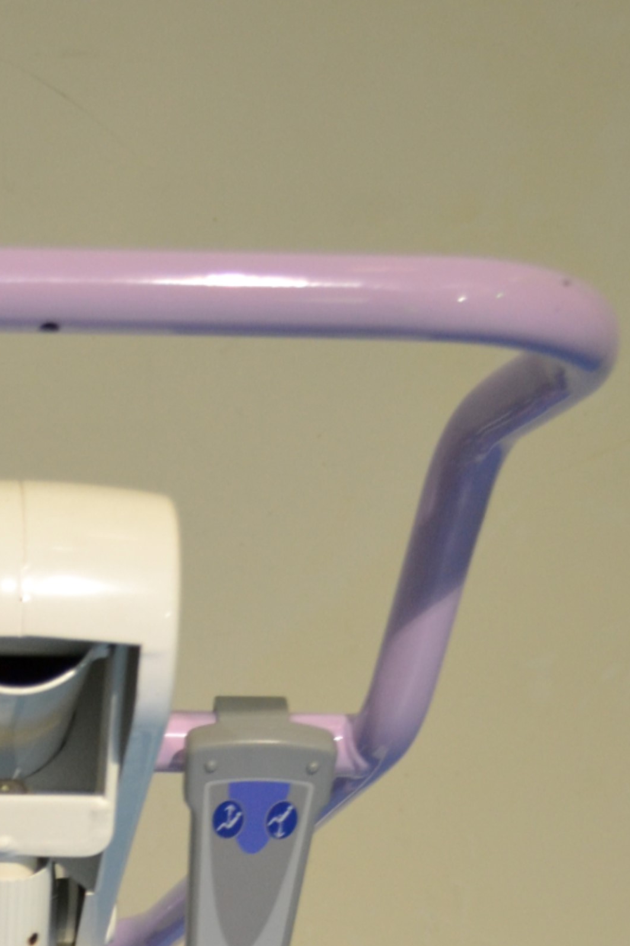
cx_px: -89
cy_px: 1324
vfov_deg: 18.0
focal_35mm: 104
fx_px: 2730
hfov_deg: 12.9
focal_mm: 24
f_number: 4
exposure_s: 1/15
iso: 720
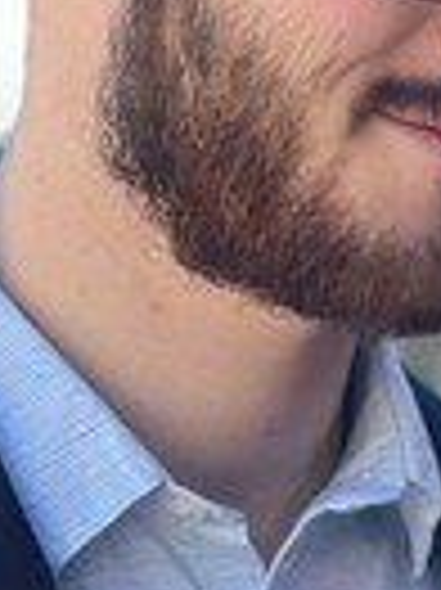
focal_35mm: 313
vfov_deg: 6.3
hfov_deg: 4.7
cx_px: 783
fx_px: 5325
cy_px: 549
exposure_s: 1/132
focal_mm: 7.5
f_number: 2.2
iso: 20
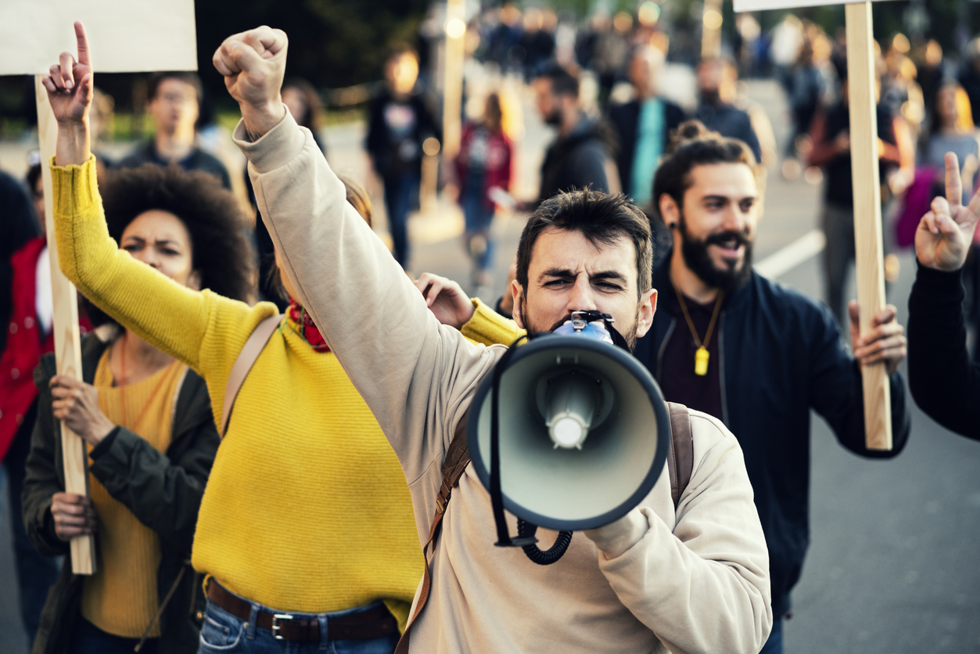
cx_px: 490
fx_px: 2314
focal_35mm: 85
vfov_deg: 16.1
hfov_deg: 23.9
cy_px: 327
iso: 640
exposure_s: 1/800
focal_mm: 85
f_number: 2.8
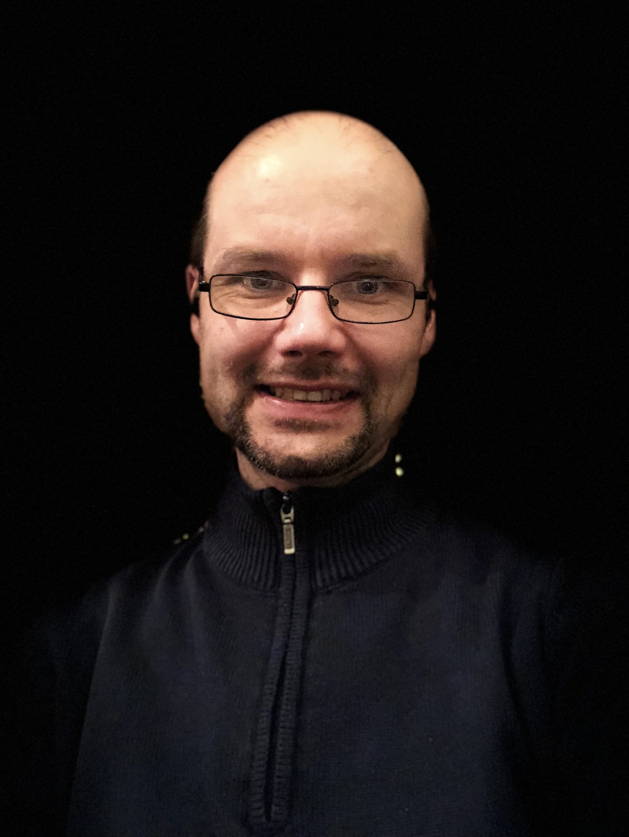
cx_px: 314
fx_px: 775
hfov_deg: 44.2
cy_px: 418
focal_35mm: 32
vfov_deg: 56.8
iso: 640
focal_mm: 2.87
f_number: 2.2
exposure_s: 1/17
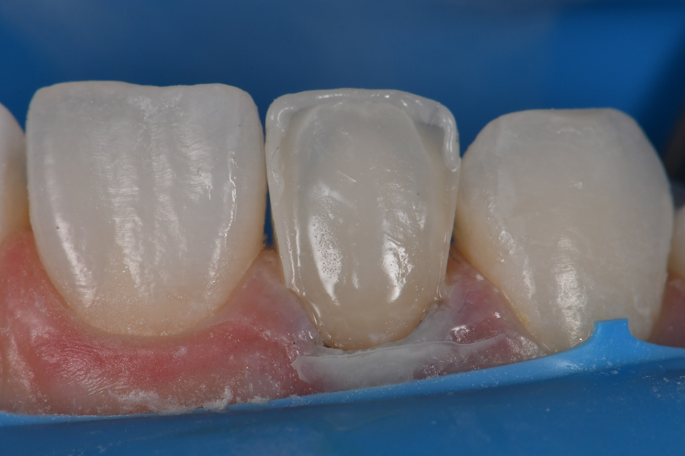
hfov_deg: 13.1
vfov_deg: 8.7
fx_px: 2986
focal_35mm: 157
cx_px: 342
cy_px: 228
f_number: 32
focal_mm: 105
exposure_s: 1/160
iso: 200
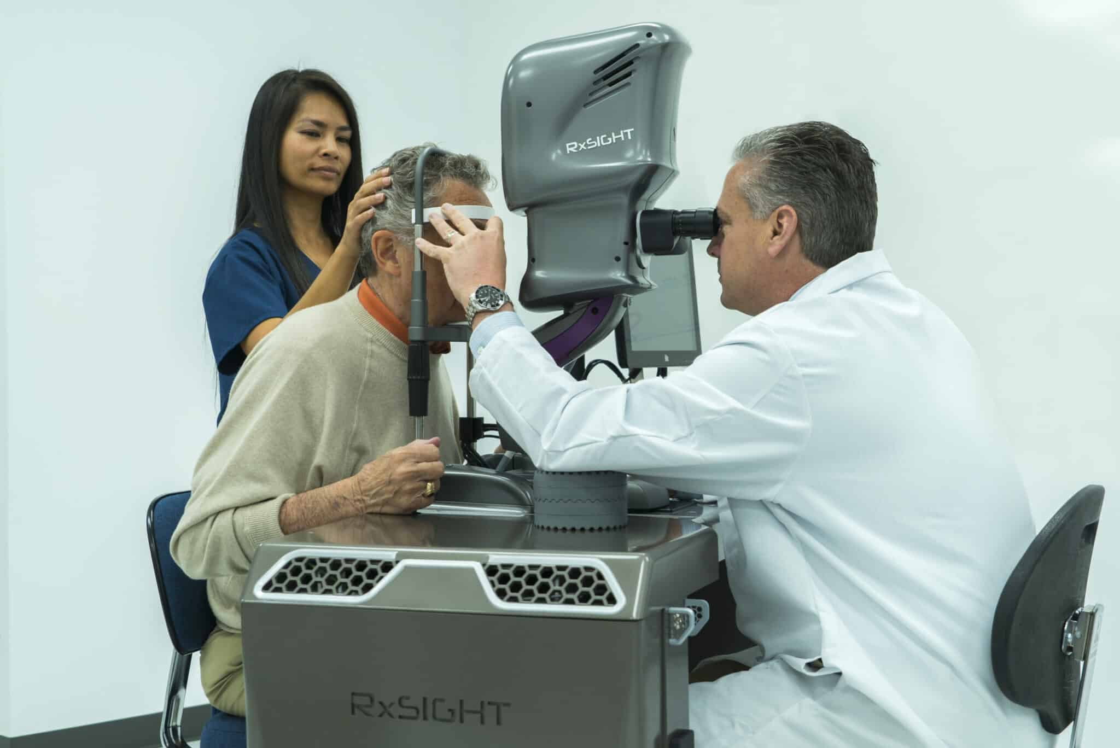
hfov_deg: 41.9
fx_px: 1463
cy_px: 374
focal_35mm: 47
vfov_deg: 28.7
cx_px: 560
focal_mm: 47
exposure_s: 1/60
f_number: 5.6
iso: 500
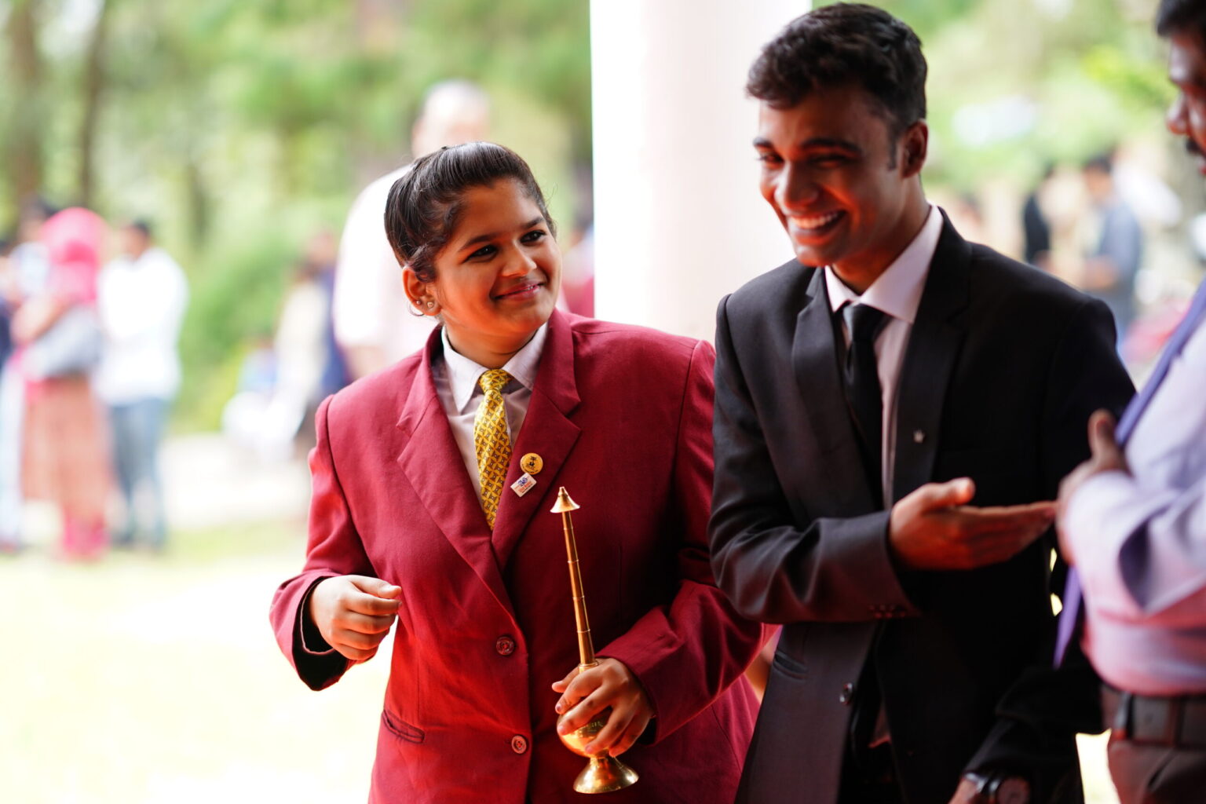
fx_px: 2847
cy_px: 402
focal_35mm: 85
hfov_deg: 23.9
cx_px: 603
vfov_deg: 16.1
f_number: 1.6
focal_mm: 85
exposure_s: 1/3200
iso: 800
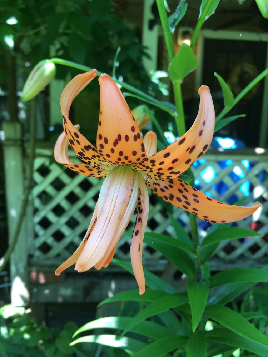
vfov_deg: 61.7
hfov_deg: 48.2
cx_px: 134
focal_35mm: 29
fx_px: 299
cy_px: 178
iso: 32
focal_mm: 4.15
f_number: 2.2
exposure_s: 1/120
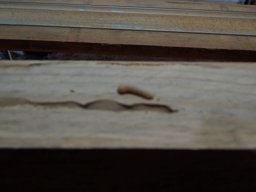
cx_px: 128
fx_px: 207
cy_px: 96
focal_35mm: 28
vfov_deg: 49.7
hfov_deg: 63.4
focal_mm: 5.1
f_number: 3.2
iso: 125
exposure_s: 1/50
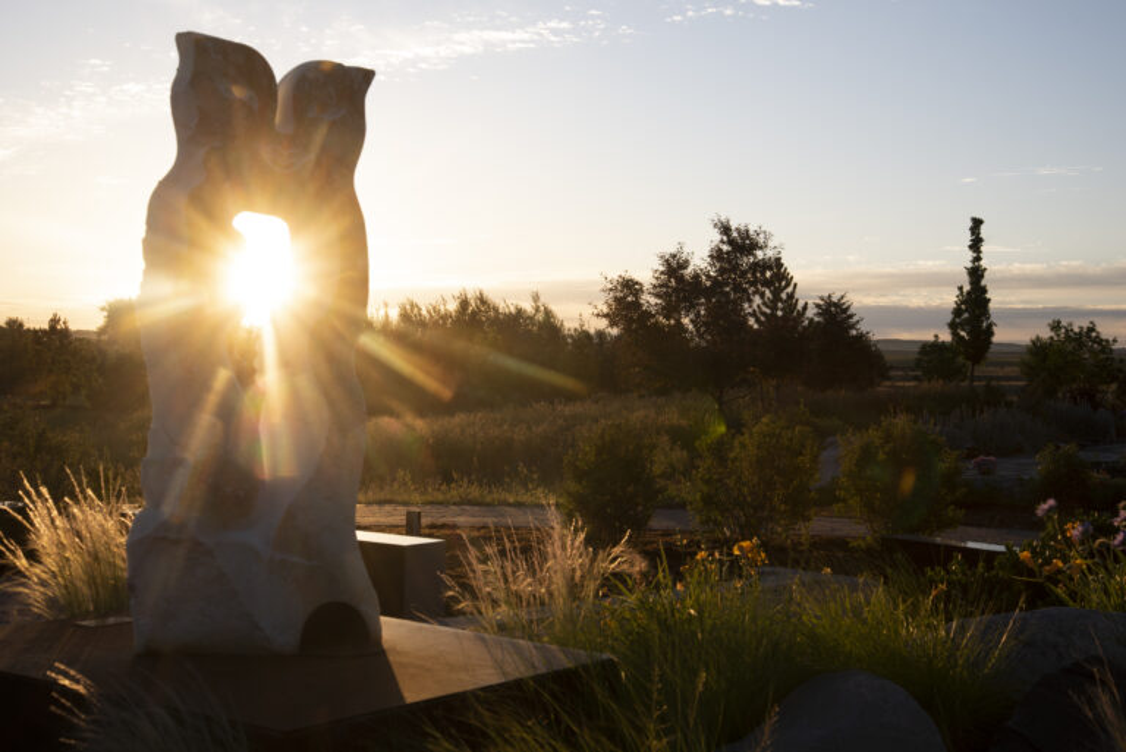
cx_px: 563
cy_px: 376
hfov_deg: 38.2
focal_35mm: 52
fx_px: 1627
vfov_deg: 26.0
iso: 64
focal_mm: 52
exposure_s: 1/40
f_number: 11
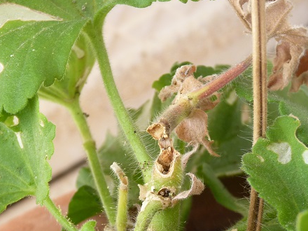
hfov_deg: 12.7
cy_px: 166
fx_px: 1379
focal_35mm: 155
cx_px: 163
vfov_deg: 9.6
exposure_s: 1/125
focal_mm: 16.1
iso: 160
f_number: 3.4
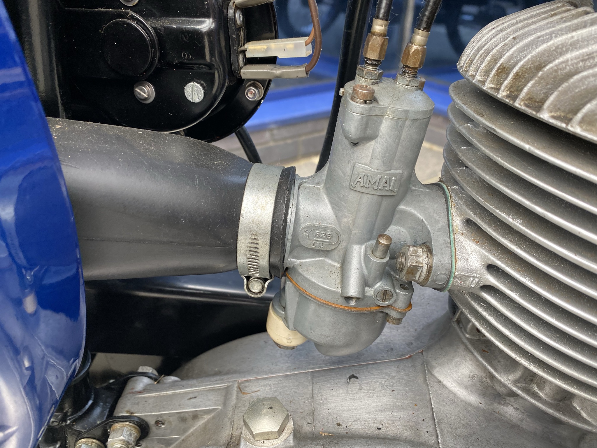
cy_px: 224
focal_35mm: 26
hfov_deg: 67.3
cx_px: 298
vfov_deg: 53.1
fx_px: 448
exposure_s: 1/121
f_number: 1.8
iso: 100
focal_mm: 4.25
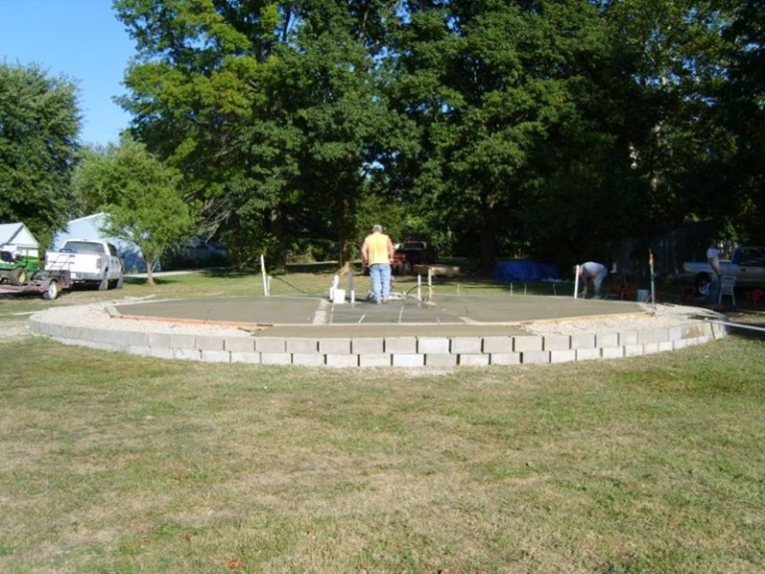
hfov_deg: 52.6
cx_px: 382
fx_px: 773
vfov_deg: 40.7
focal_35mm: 35
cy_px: 287
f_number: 2.8
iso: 50
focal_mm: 7.4
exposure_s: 1/1000
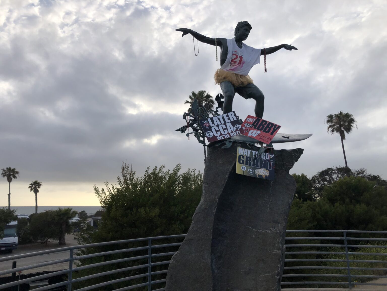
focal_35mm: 28
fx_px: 313
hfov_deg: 63.4
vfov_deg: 49.7
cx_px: 194
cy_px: 146
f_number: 1.8
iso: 20
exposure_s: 1/2088
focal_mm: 3.99
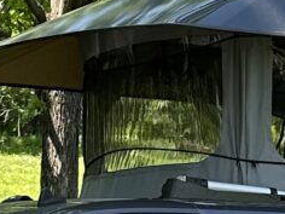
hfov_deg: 9.5
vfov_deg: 7.0
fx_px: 1713
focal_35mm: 208
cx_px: 181
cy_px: 335
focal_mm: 6.86
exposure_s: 1/672
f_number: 1.78
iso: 80
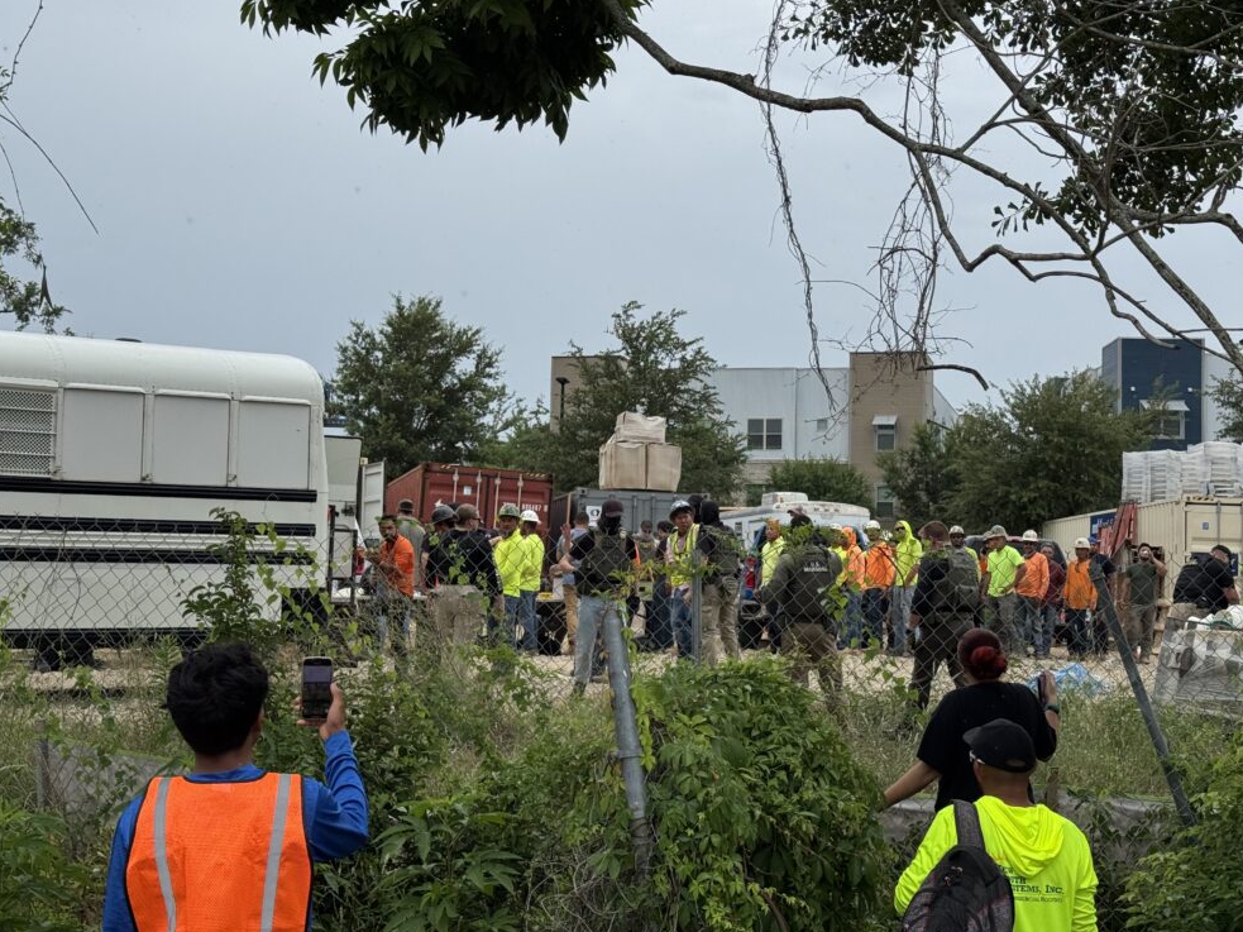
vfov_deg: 29.1
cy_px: 462
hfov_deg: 38.2
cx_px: 641
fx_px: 1795
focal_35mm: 50
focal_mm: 6.76
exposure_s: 1/5376
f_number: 1.78
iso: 64
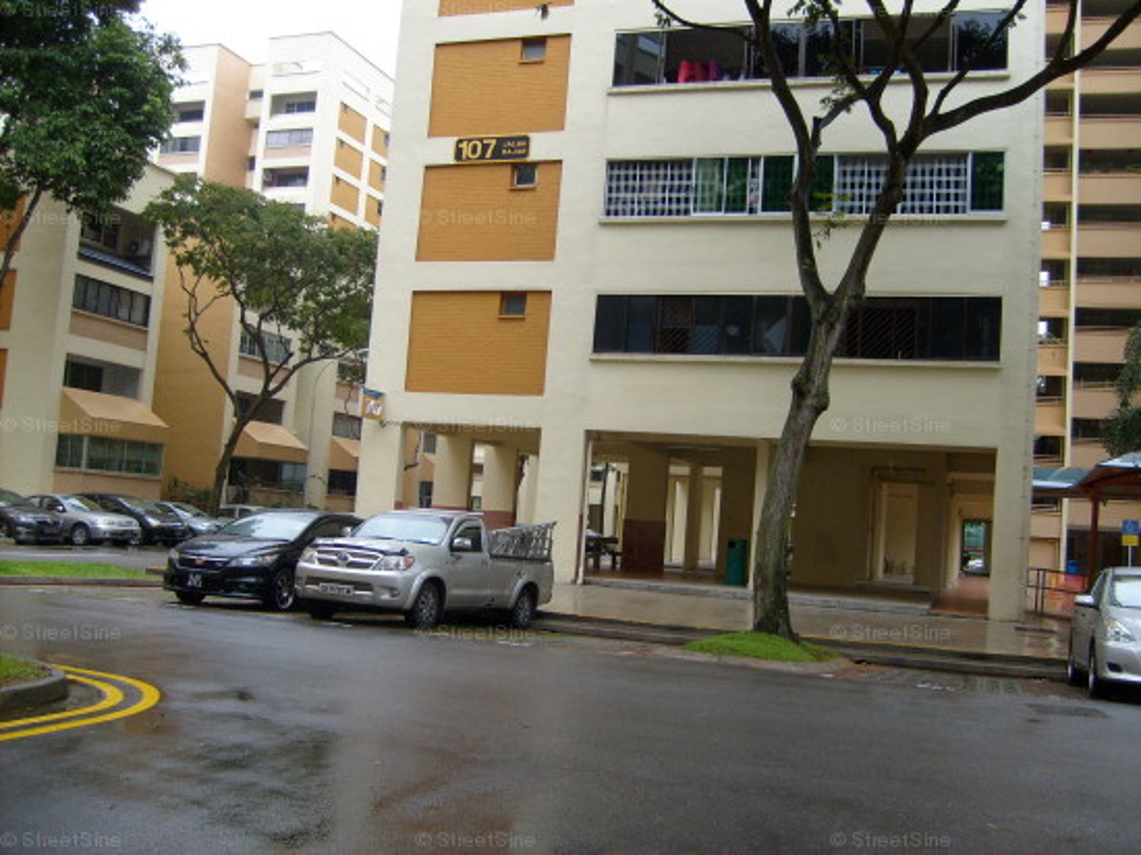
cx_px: 570
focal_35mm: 35
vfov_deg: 40.7
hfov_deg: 52.6
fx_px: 1153
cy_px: 428
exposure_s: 1/250
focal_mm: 5.8
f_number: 2.8
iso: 80
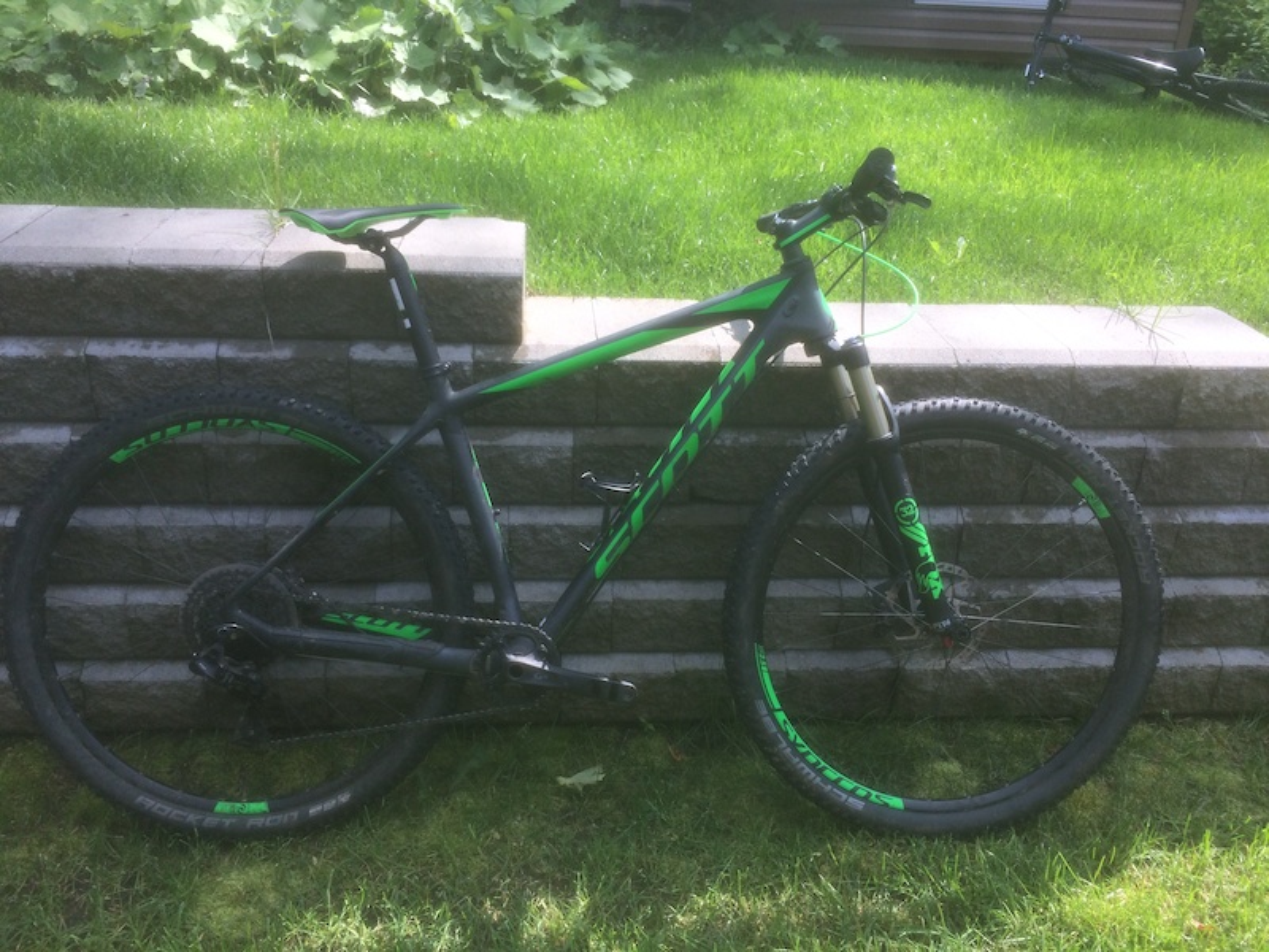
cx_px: 634
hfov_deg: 61.7
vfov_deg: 48.2
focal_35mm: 29
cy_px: 476
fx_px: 1063
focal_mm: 4.15
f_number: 2.2
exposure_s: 1/494
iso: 32
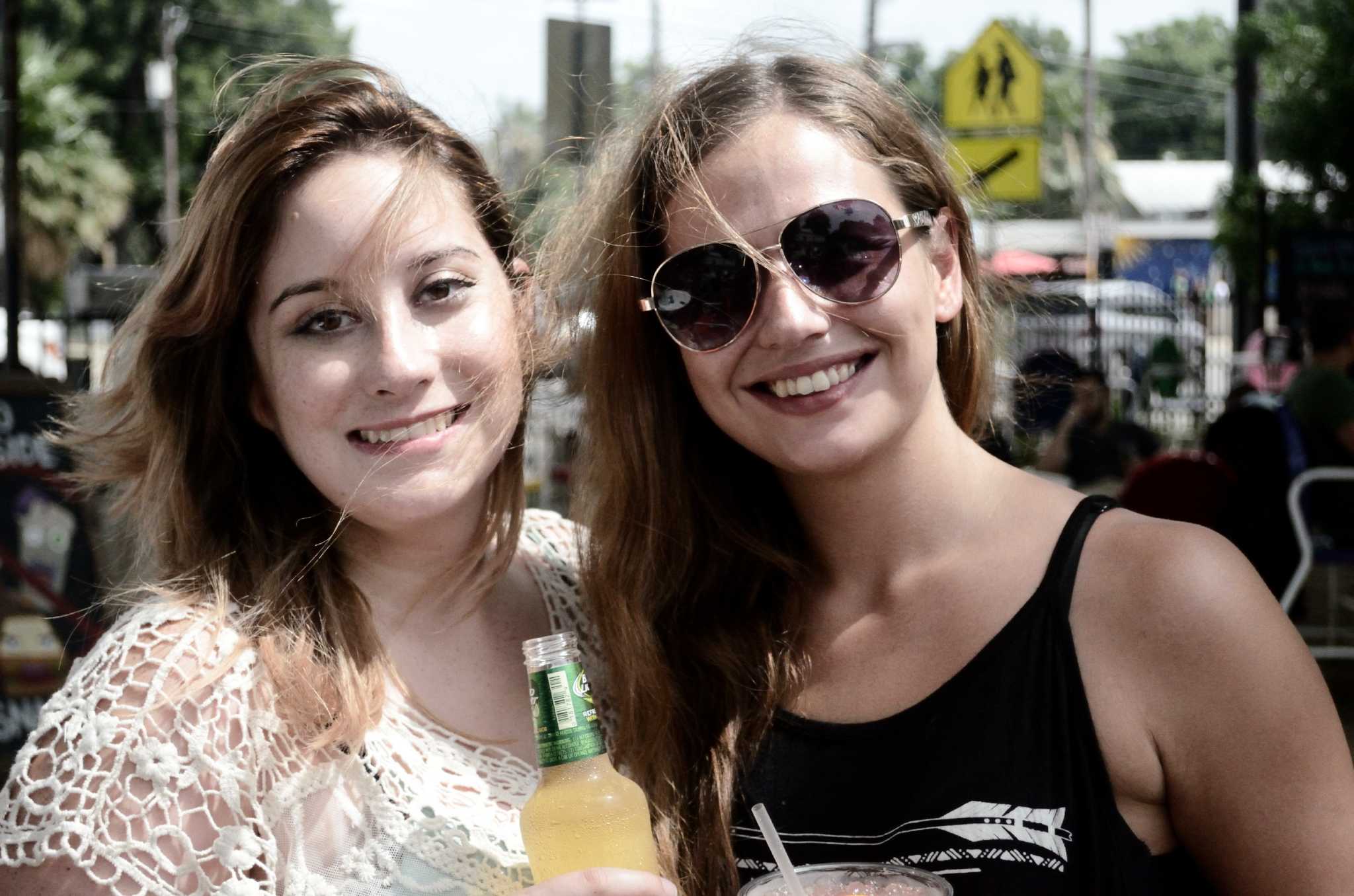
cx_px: 677
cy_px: 448
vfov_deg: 22.5
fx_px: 2252
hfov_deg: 33.5
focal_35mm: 60
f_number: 5.3
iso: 3200
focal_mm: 40
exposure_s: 1/3200
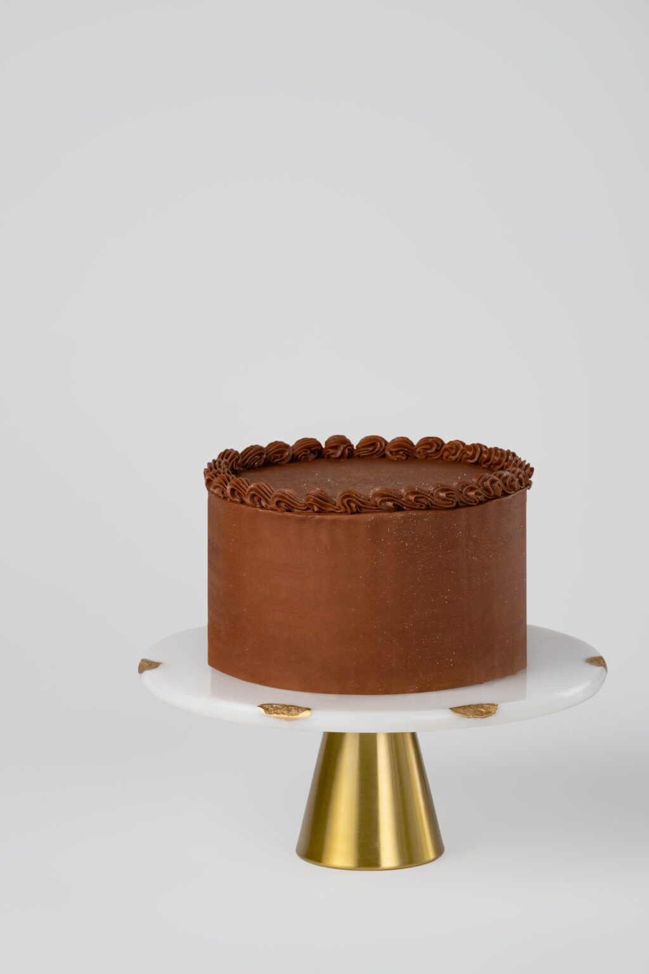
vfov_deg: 12.5
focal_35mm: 165
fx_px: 4462
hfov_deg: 8.3
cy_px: 487
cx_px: 324
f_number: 13
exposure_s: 1/100
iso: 640
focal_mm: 165
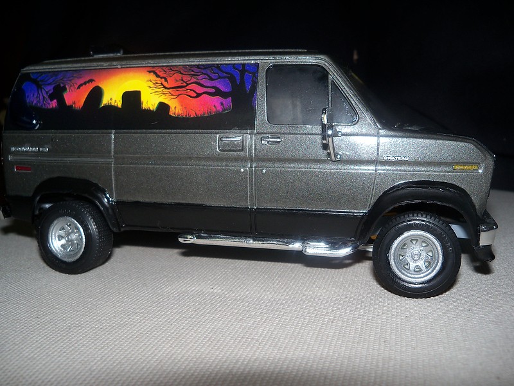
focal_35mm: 35
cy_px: 193
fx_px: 520
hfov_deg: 52.6
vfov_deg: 40.7
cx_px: 257
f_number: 3.5
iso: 64
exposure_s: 1/30
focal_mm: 6.2
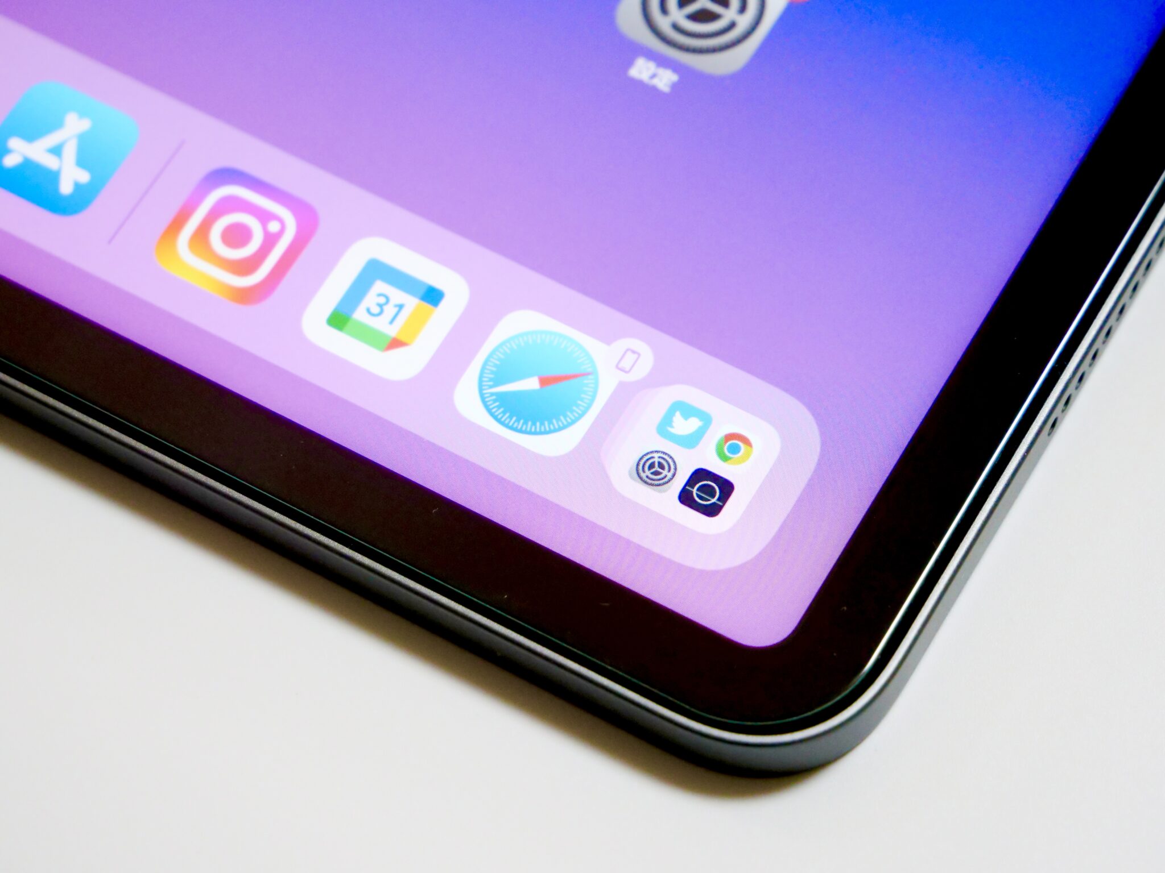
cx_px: 582
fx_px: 3567
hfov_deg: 18.5
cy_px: 436
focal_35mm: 106
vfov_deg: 14.0
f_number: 5.6
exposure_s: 1/80
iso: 3200
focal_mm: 53
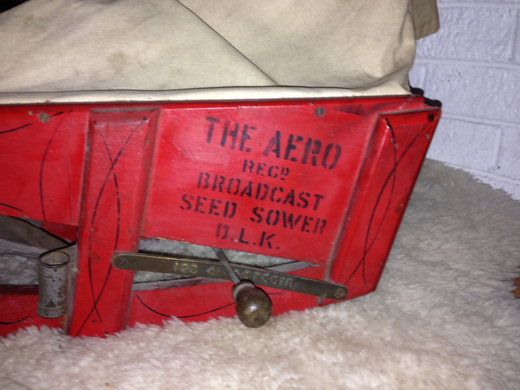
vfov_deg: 42.9
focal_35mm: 33
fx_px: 496
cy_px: 195
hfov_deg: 55.4
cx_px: 260
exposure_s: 1/17
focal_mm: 4.12
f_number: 2.4
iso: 50
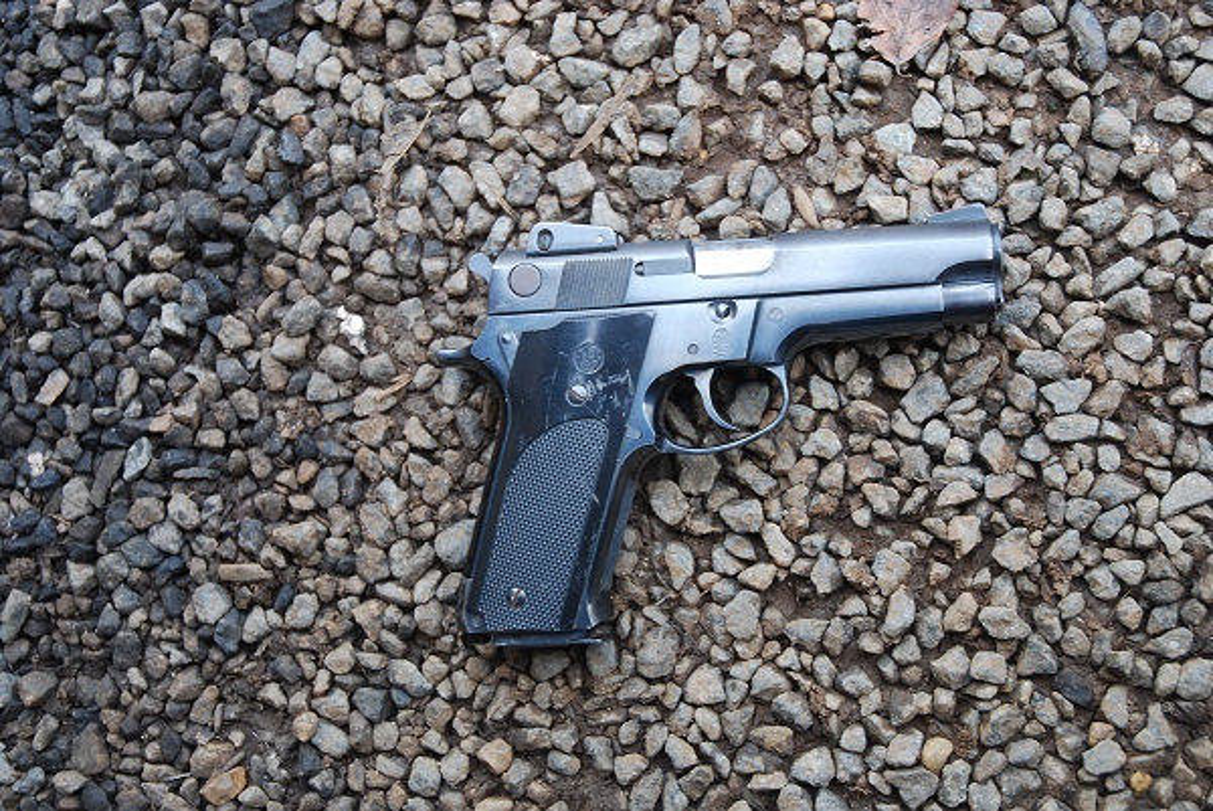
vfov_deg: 29.0
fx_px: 1568
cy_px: 406
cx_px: 606
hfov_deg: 42.3
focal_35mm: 46
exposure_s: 1/30
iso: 200
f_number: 4
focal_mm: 31
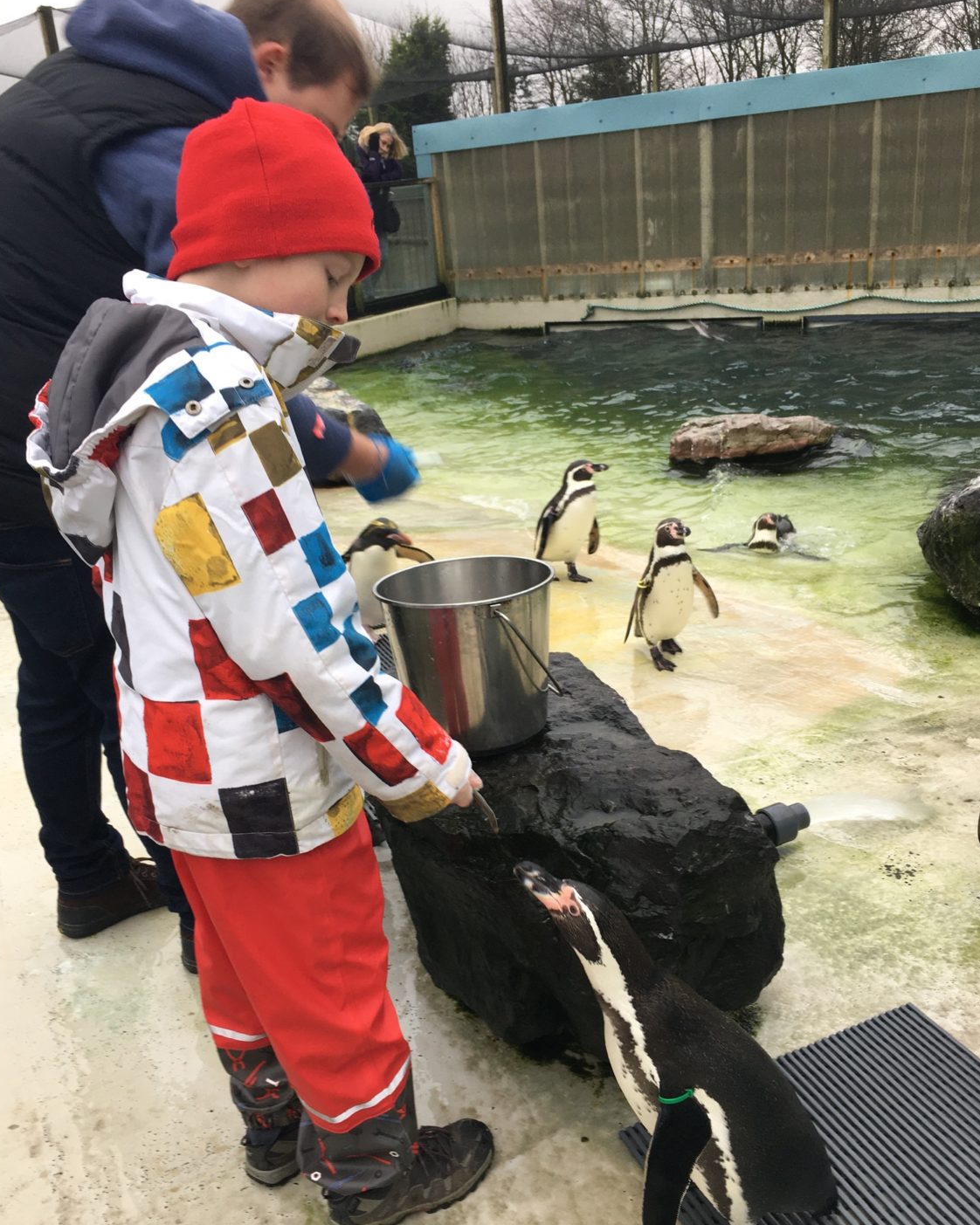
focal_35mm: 31
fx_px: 1124
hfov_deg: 47.1
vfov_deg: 57.1
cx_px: 482
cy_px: 666
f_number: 2.2
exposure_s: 1/50
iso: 32
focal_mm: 4.15
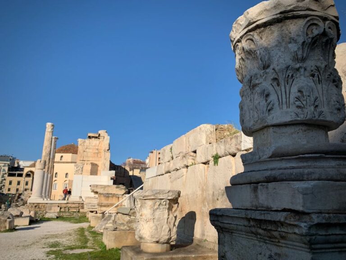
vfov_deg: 53.1
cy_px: 130
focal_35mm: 26
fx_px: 260
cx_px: 173
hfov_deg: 67.3
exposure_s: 1/2994
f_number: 1.8
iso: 25
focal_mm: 4.25
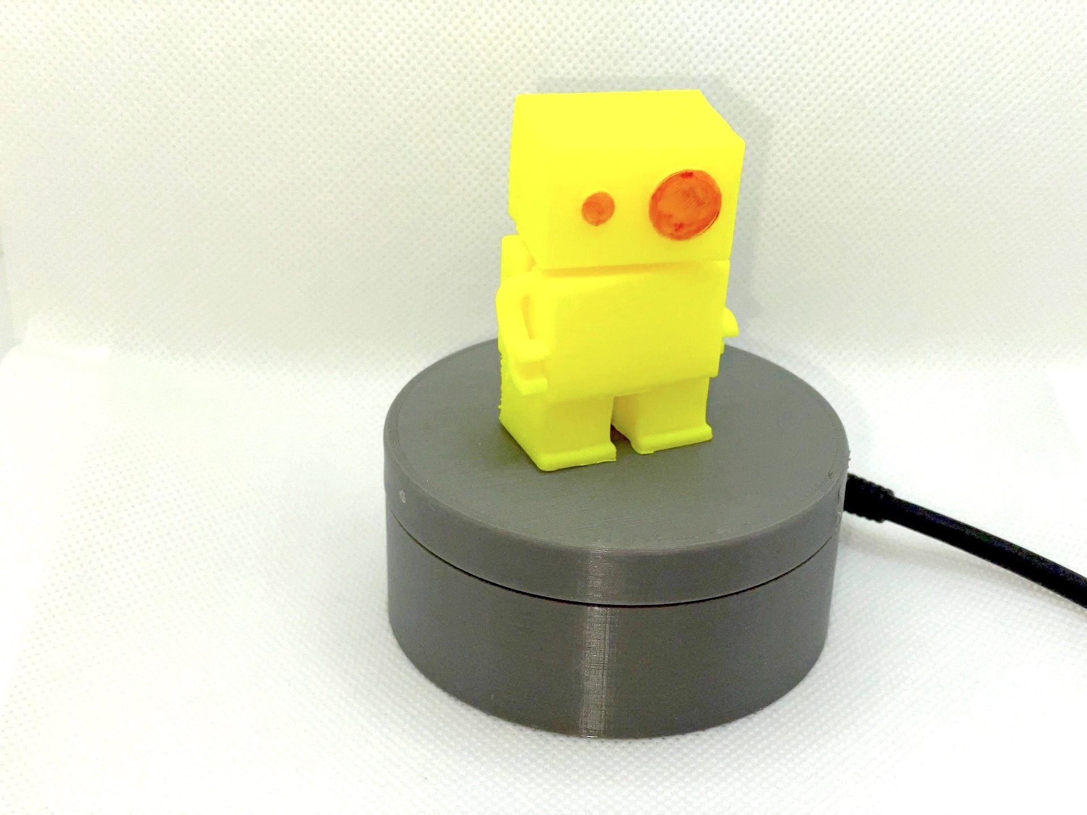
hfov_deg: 36.8
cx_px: 544
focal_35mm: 52
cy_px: 408
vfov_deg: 28.0
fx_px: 1633
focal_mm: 6
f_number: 2
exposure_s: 1/4785
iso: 25
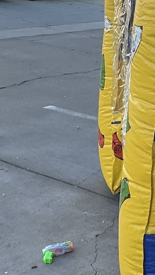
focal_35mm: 95
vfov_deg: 21.2
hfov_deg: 11.9
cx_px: 263
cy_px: -39
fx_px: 694
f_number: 1.8
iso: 16
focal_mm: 3
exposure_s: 1/657
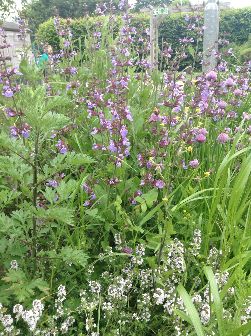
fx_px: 320
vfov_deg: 55.4
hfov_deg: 42.8
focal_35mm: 33
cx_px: 126
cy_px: 168
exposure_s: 1/251
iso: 25
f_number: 2.4
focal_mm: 3.3
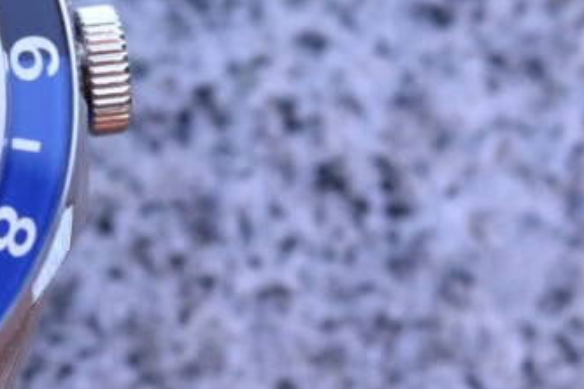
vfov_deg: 5.0
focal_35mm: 277
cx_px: -321
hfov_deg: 7.3
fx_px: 4493
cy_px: 209
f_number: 5.6
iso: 2000
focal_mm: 60
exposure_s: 1/1600
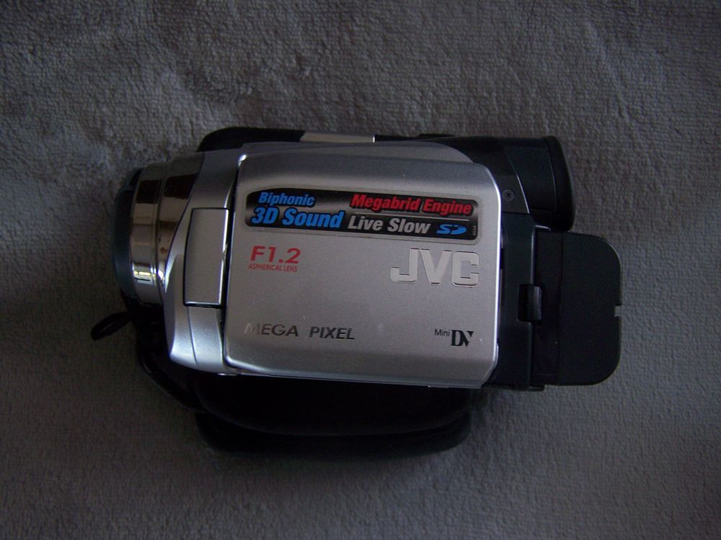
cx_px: 360
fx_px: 791
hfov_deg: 49.0
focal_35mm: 38
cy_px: 270
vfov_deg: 37.7
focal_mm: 6.3
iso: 160
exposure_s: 1/10
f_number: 2.8
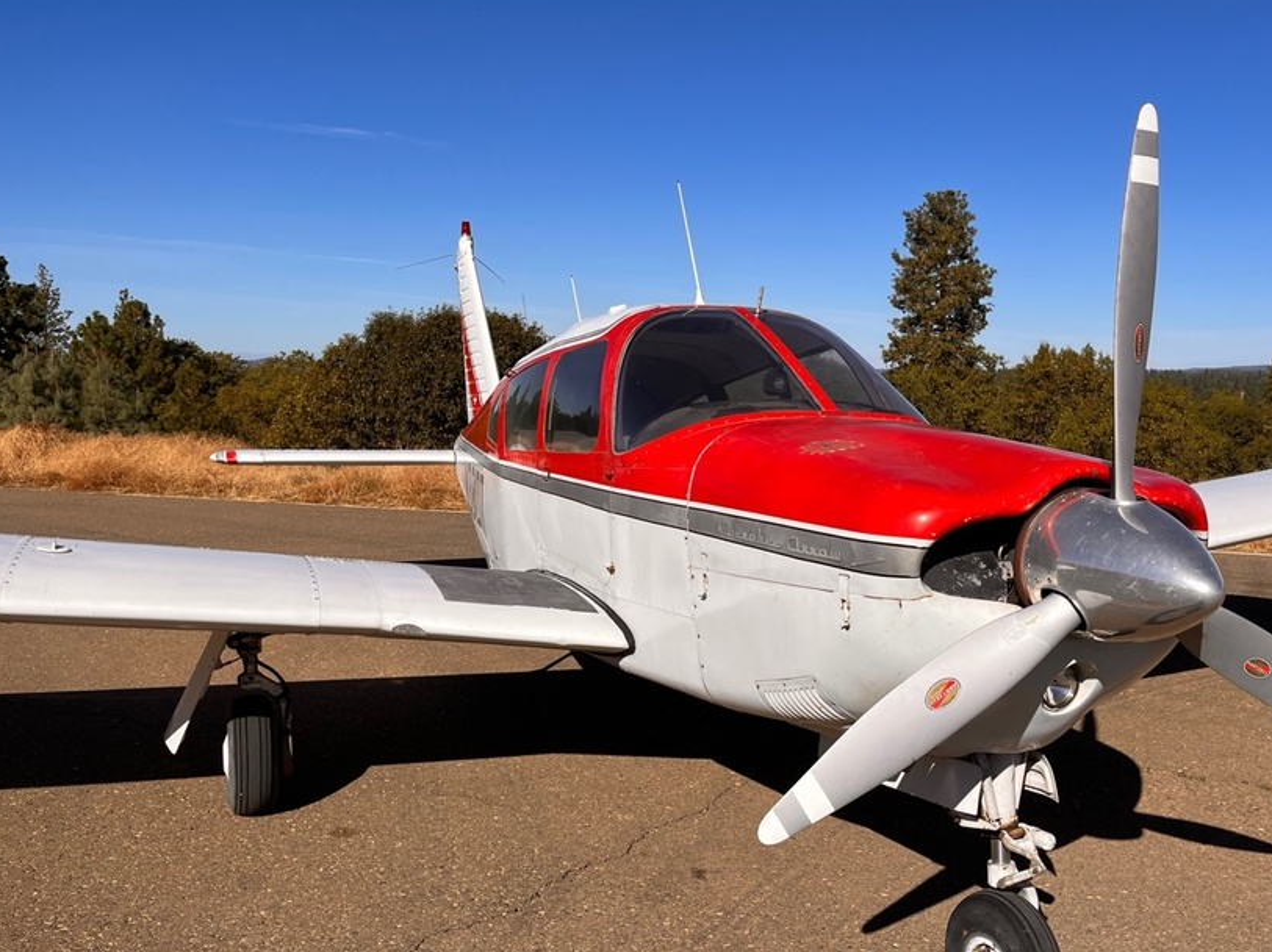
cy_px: 516
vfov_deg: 44.1
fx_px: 1175
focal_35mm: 32
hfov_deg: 56.4
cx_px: 767
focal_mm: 5.1
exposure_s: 1/6494
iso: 50
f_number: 1.6
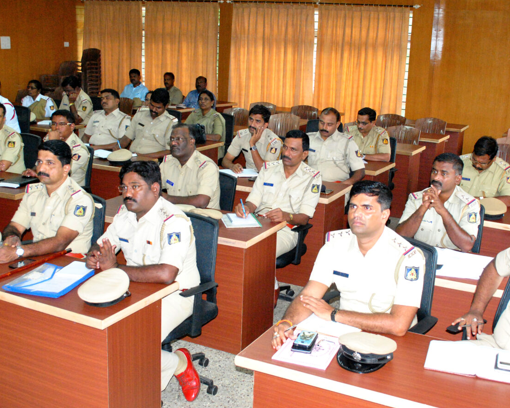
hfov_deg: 42.9
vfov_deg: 34.9
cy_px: 196
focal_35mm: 43
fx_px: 649
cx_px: 270
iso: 1600
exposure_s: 1/80
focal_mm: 22
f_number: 5.6
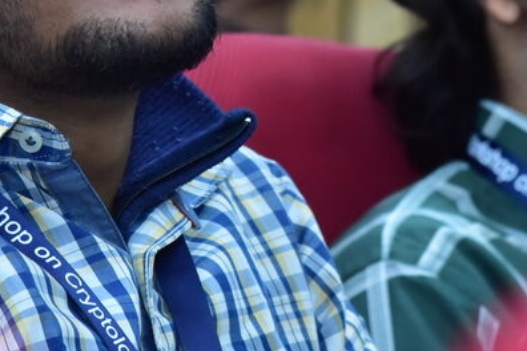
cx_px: 238
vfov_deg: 3.8
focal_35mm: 364
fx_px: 5328
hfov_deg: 5.7
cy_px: -41
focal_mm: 120
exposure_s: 1/125
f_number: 5.6
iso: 2500
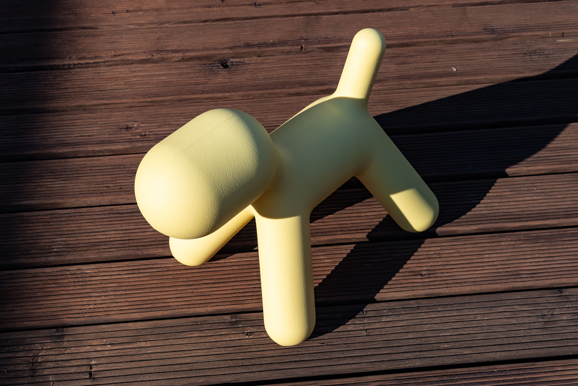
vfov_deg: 24.6
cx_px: 289
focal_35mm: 55
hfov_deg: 36.2
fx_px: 883
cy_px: 193
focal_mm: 55
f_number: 10
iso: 200
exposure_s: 1/400
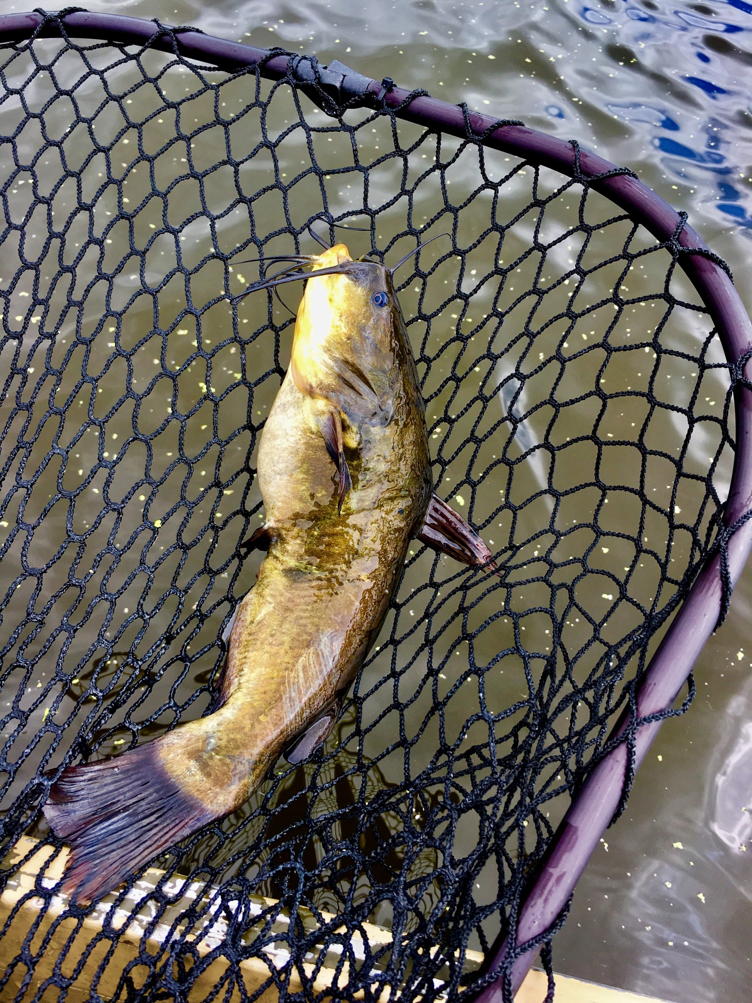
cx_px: 376
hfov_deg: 48.2
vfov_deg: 61.7
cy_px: 502
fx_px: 840
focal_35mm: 29
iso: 25
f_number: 2.2
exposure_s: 1/309
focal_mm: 4.15
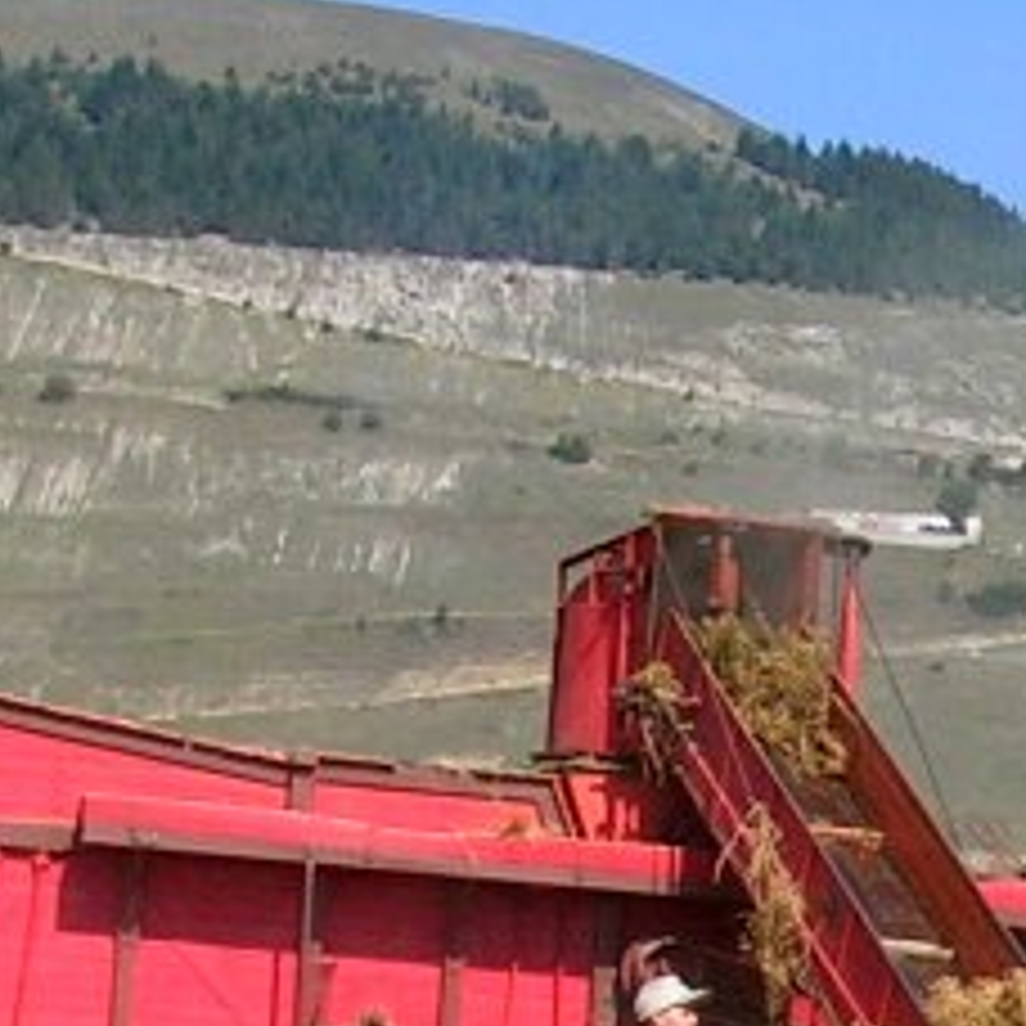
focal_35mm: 151
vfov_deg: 11.3
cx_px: 1490
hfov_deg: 11.2
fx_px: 5064
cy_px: 1256
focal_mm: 5.8
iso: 50
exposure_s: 1/231
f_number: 5.6
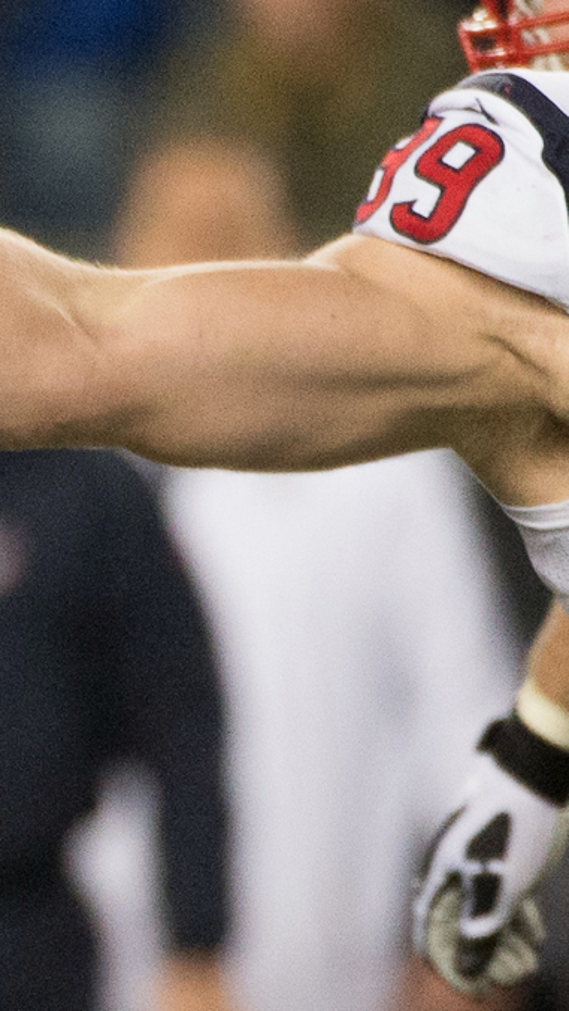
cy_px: 396
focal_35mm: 1175
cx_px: -134
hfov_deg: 1.0
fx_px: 31505
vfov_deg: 1.8
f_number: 4
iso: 5000
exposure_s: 1/1000
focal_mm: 380
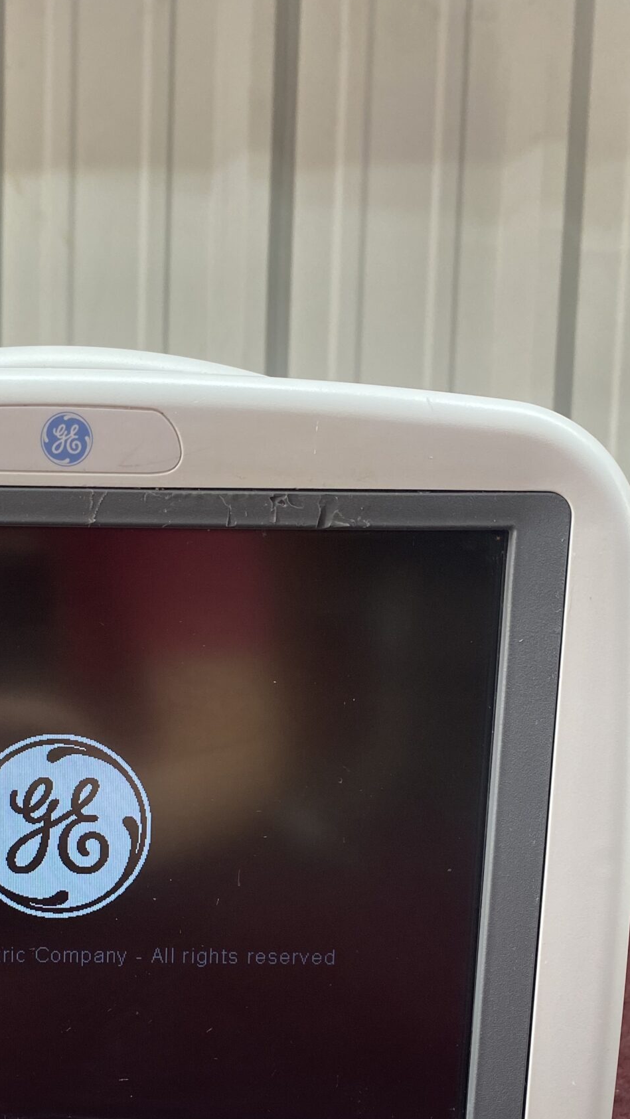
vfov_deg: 46.0
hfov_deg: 26.8
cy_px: 810
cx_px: 72
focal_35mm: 43
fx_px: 1276
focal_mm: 4.25
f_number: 1.8
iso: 80
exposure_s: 1/60
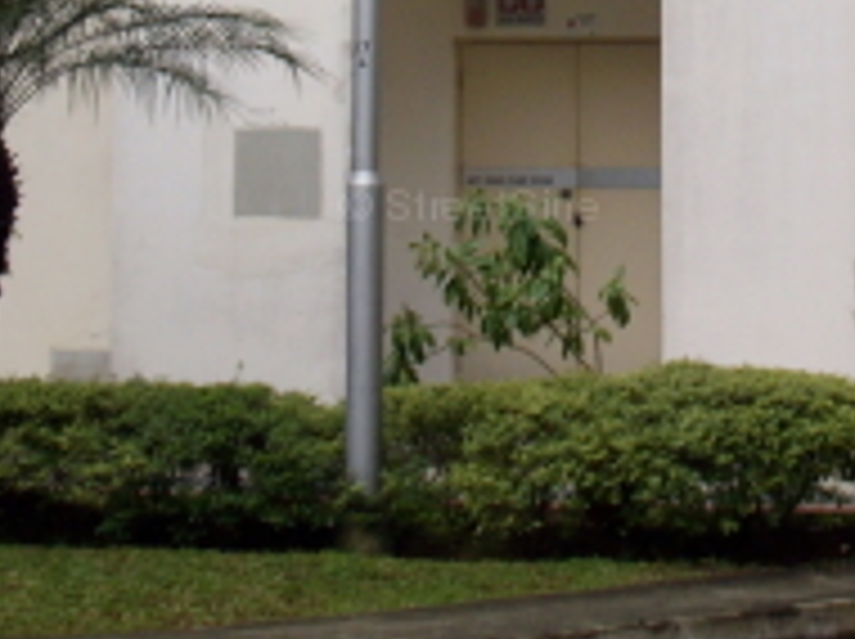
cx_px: 675
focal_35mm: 107
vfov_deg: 13.2
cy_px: -238
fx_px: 2640
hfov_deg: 18.2
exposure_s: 1/160
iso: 80
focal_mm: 6.2
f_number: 5.6
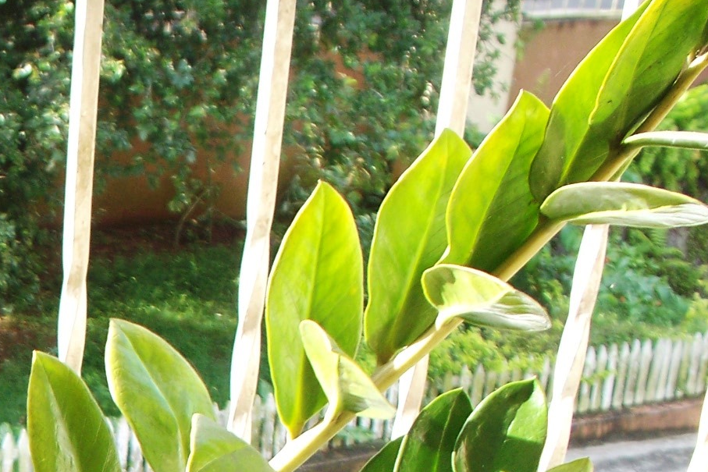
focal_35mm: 117
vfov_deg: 11.2
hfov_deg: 16.0
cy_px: 748
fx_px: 2301
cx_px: -350
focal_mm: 7.54
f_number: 2.8
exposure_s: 1/60
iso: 80
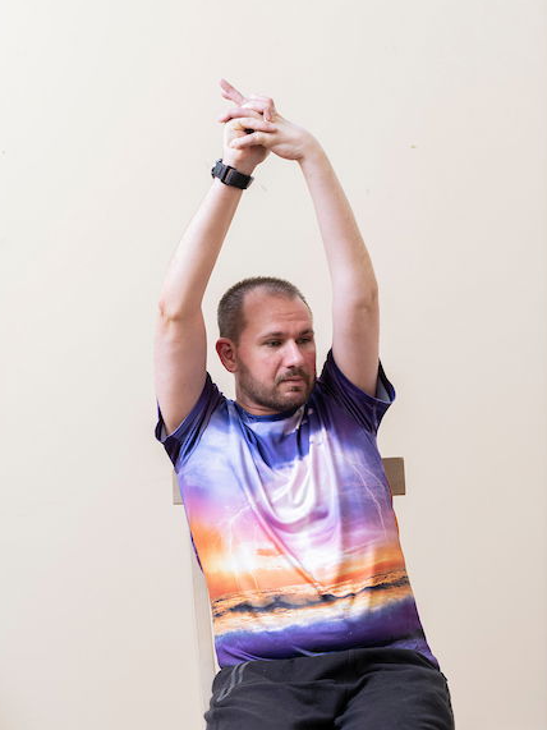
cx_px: 274
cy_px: 358
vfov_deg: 31.2
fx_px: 1307
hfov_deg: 23.6
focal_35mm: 62
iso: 800
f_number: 5.6
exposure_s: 1/125
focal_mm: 75
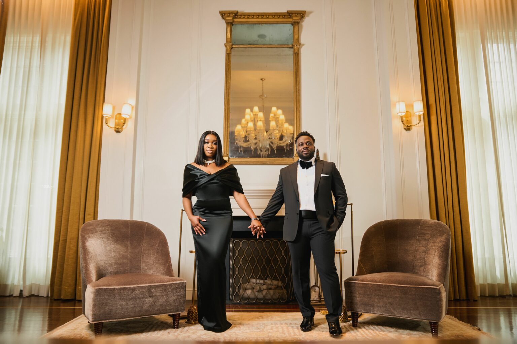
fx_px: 416
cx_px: 258
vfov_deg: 45.0
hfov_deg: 63.7
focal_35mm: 29
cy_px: 172
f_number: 2.8
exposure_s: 1/200
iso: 800
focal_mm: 29
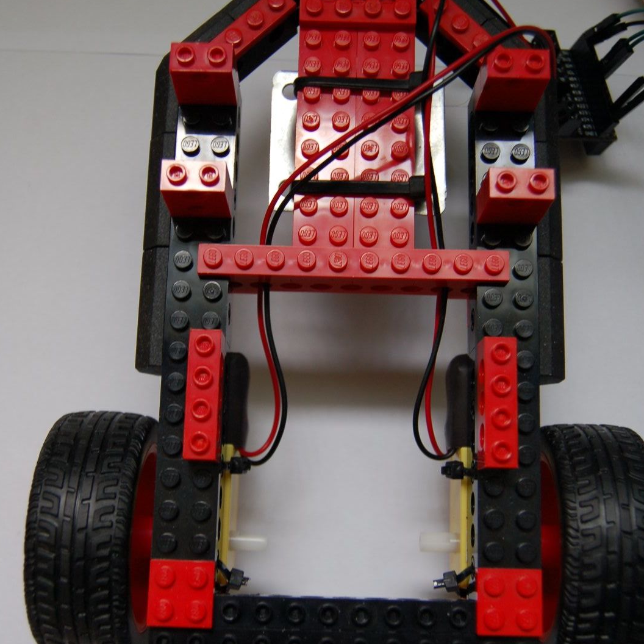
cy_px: 360
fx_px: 989
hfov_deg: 36.1
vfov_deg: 36.0
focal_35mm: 47
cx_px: 317
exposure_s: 1/30
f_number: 4
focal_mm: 24
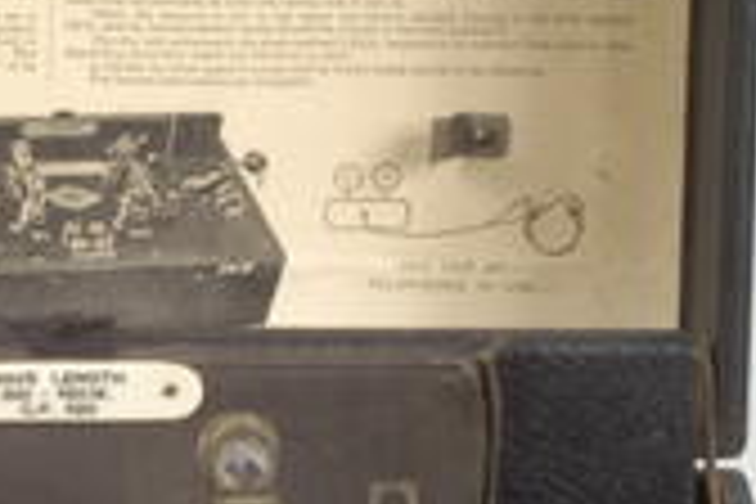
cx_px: 27
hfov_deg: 7.7
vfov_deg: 5.1
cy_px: 328
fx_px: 5628
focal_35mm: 268
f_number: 25
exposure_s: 1/40
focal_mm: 50
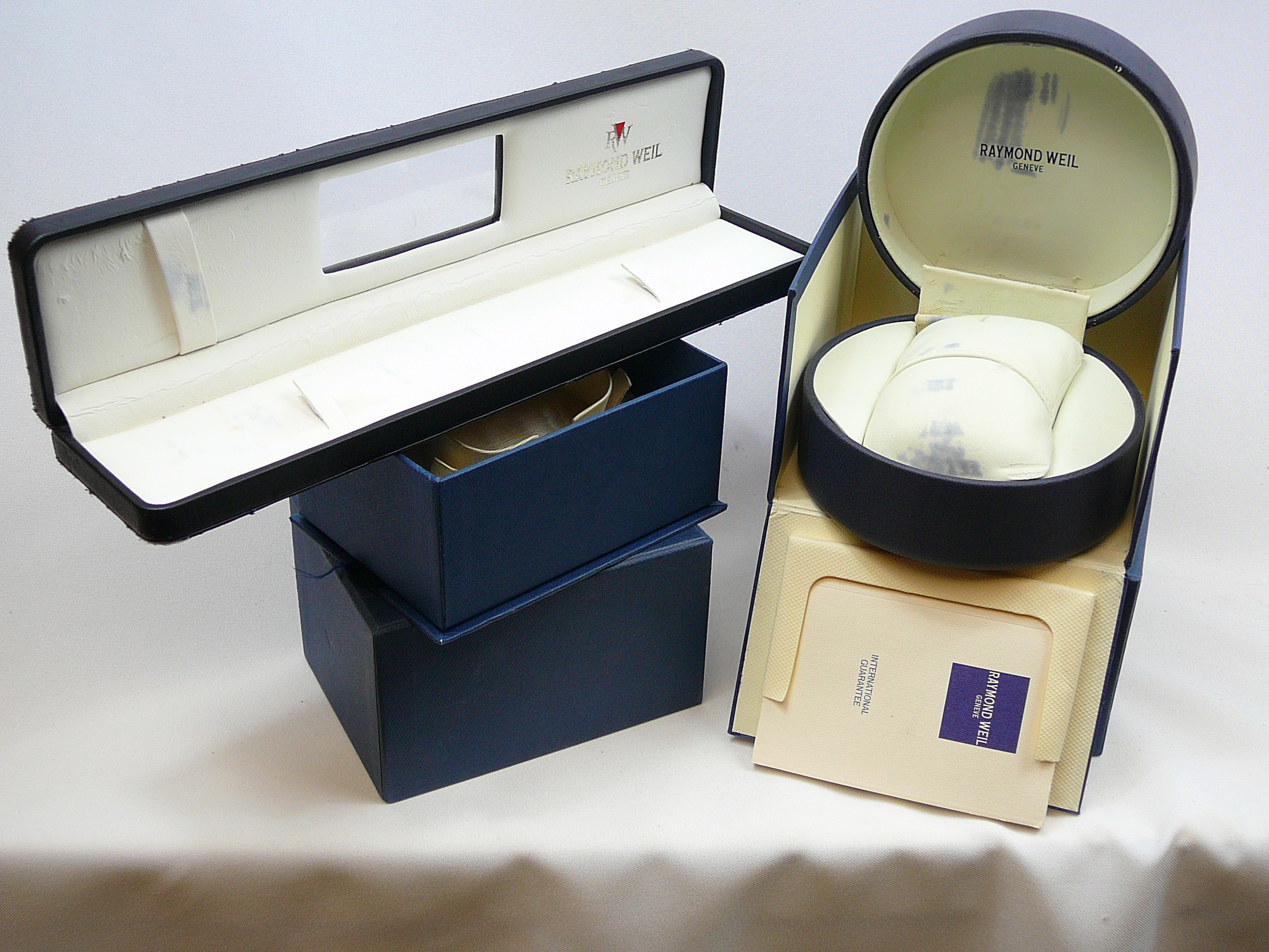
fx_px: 1576
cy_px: 476
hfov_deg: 43.9
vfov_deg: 33.6
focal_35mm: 43
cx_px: 634
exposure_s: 1/40
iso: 80
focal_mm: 6.4
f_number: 3.2
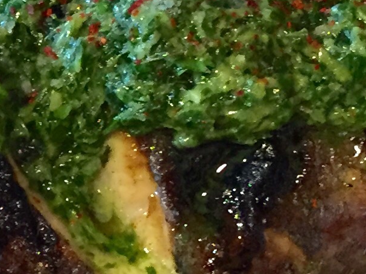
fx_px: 1649
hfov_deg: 12.0
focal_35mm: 156
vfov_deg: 9.5
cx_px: -197
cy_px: 202
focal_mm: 4.15
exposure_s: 1/30
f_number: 2.2
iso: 250
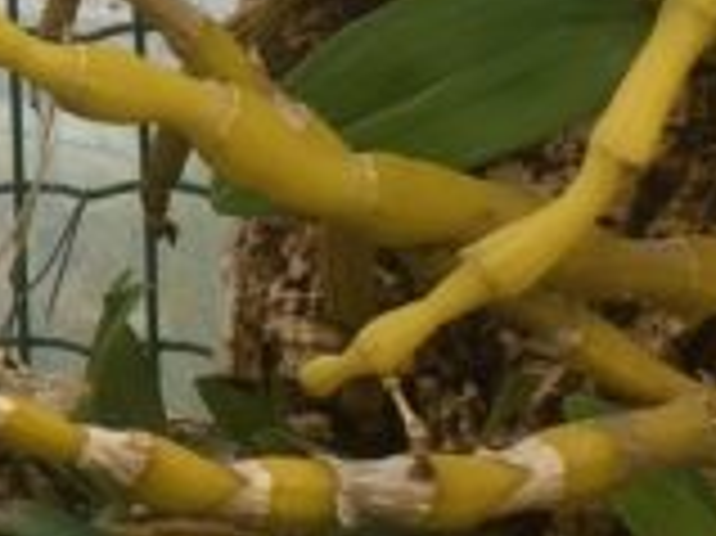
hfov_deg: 10.3
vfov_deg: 8.3
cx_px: -709
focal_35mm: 178
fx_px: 3679
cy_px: 23
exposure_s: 1/181
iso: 32
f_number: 2.2
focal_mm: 4.15
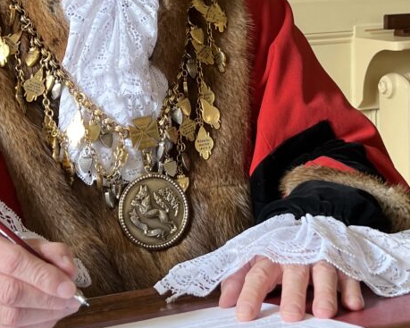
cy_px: 82
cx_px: 206
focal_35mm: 85
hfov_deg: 22.5
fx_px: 1031
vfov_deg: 18.0
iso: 80
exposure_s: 1/121
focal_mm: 5.7
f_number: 1.5
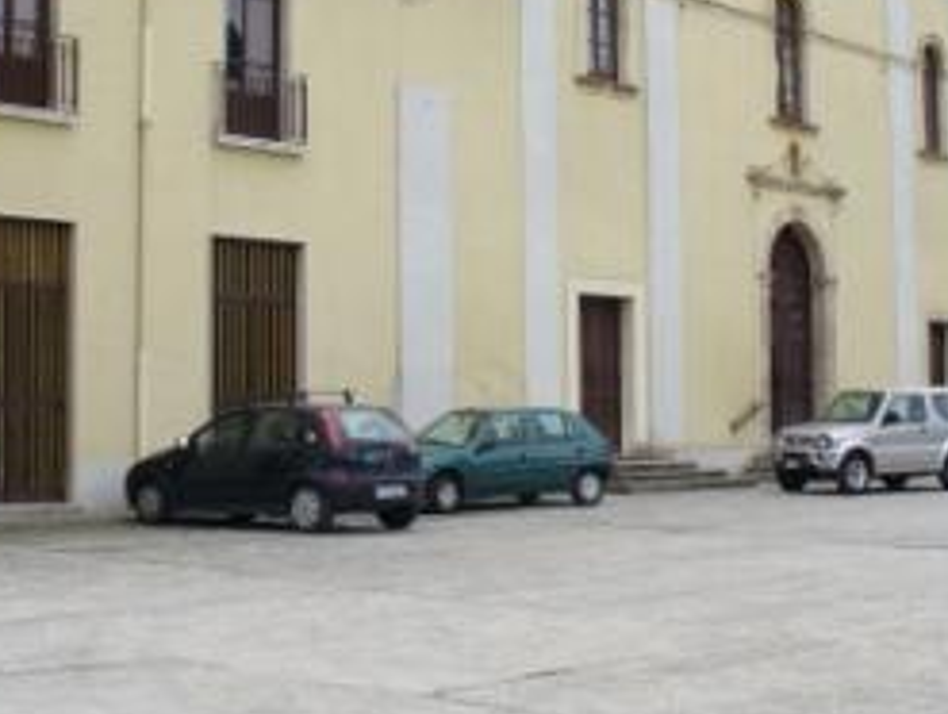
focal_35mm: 67
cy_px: 223
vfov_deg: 21.9
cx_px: 434
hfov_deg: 28.9
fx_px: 1838
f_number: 2.8
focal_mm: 6.1
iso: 80
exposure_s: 1/125
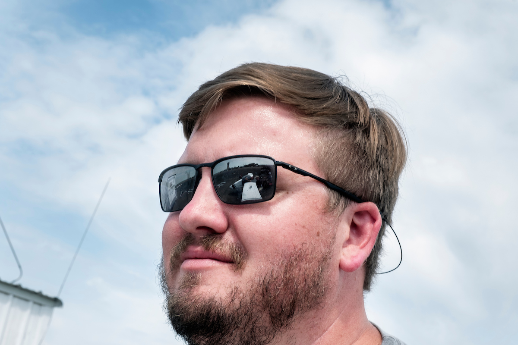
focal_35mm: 58
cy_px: 172
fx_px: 834
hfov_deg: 34.5
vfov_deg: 23.4
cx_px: 259
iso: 250
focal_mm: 38.8
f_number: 14
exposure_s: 1/60
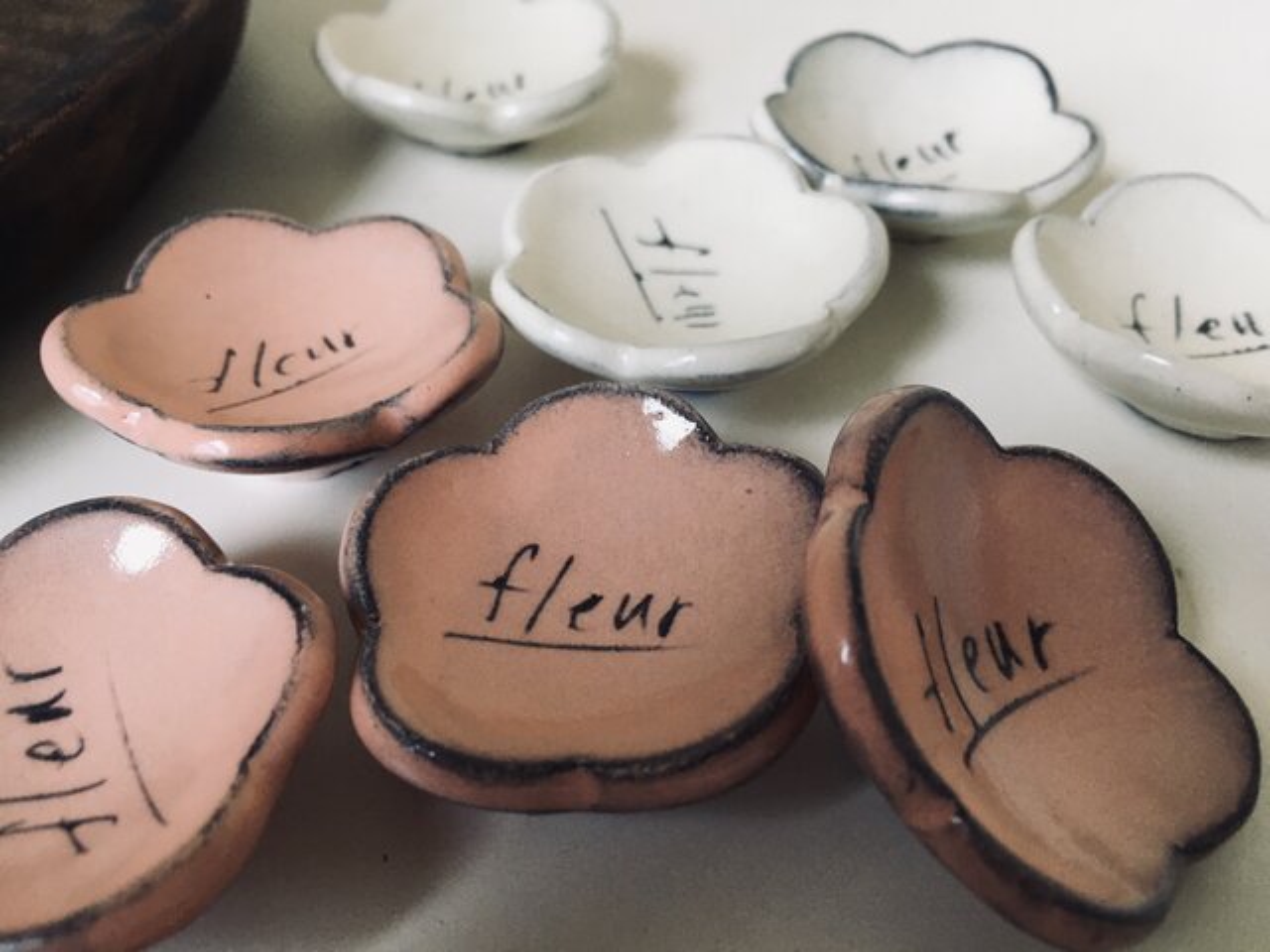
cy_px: 476
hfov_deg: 61.7
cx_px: 635
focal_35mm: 29
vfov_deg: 48.2
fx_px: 1064
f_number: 2.2
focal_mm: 4.15
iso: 80
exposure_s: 1/30
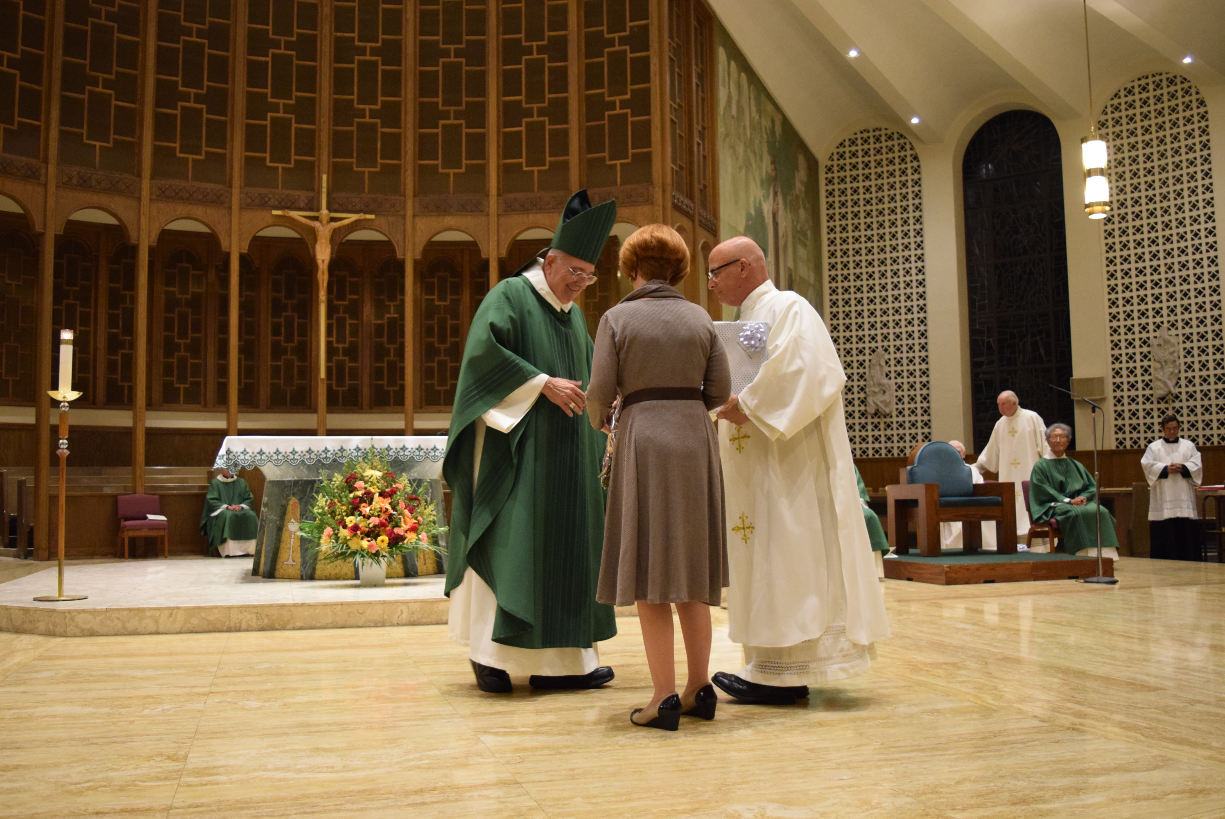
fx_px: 1175
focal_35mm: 34
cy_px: 410
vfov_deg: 38.4
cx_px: 612
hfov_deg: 55.1
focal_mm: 23
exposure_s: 1/60
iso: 2800
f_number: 3.8
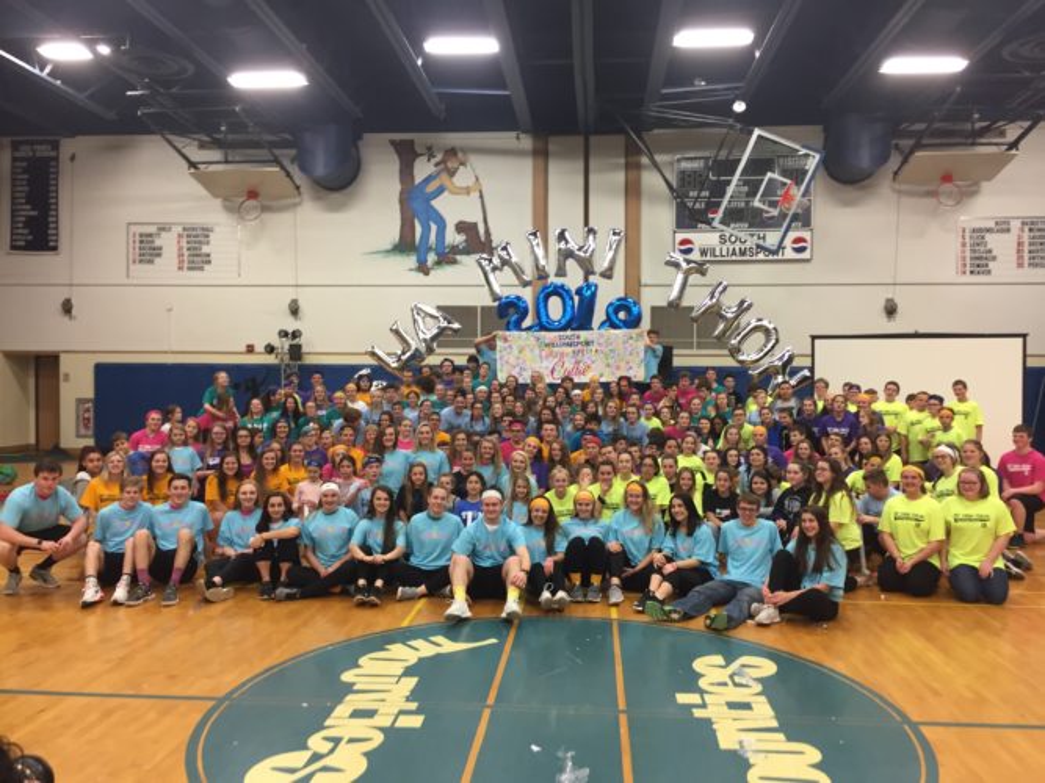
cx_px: 522
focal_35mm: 29
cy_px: 392
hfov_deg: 61.7
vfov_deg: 48.2
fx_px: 875
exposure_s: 1/30
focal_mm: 4.15
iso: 80
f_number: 2.2
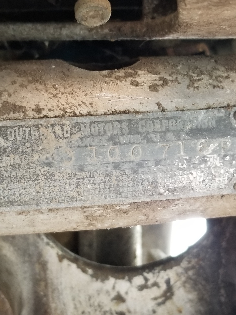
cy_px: 149
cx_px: 126
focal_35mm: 30
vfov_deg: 59.9
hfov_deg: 46.8
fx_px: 273
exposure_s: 1/12
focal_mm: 4.3
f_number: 1.7
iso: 250
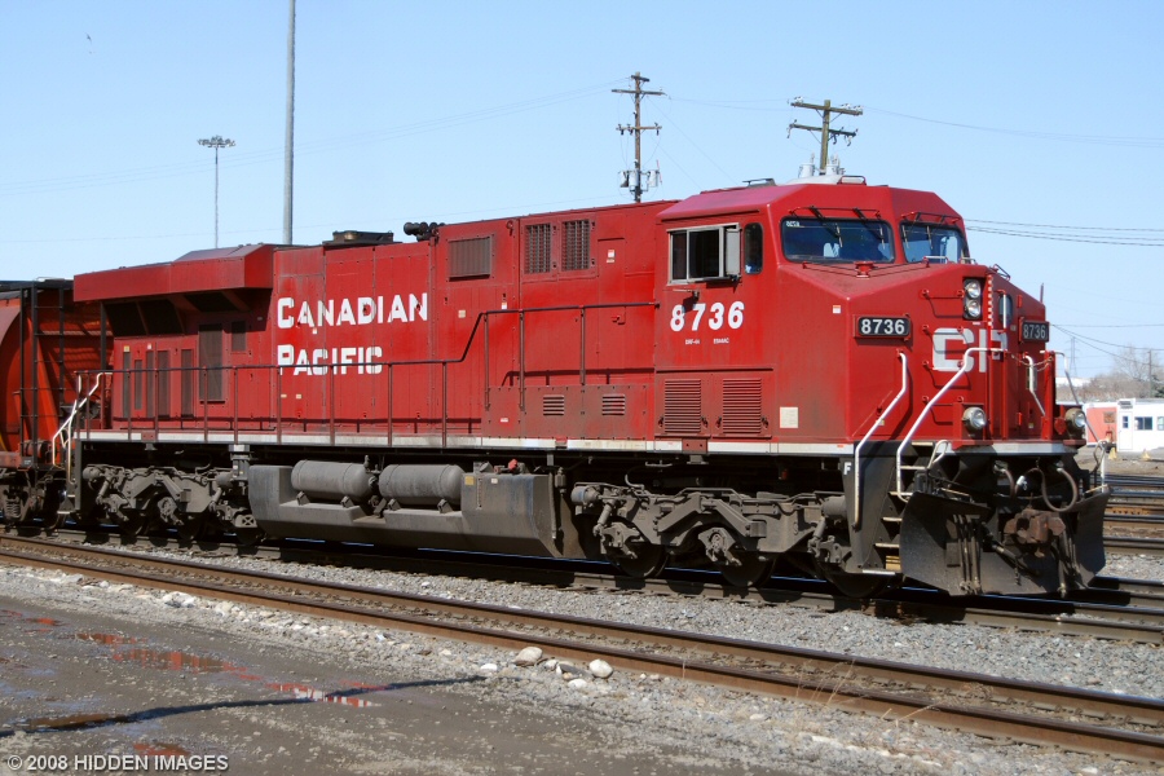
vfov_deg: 20.2
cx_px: 582
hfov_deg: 29.9
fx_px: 2182
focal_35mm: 68
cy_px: 388
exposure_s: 1/320
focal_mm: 45
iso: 100
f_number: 5.6
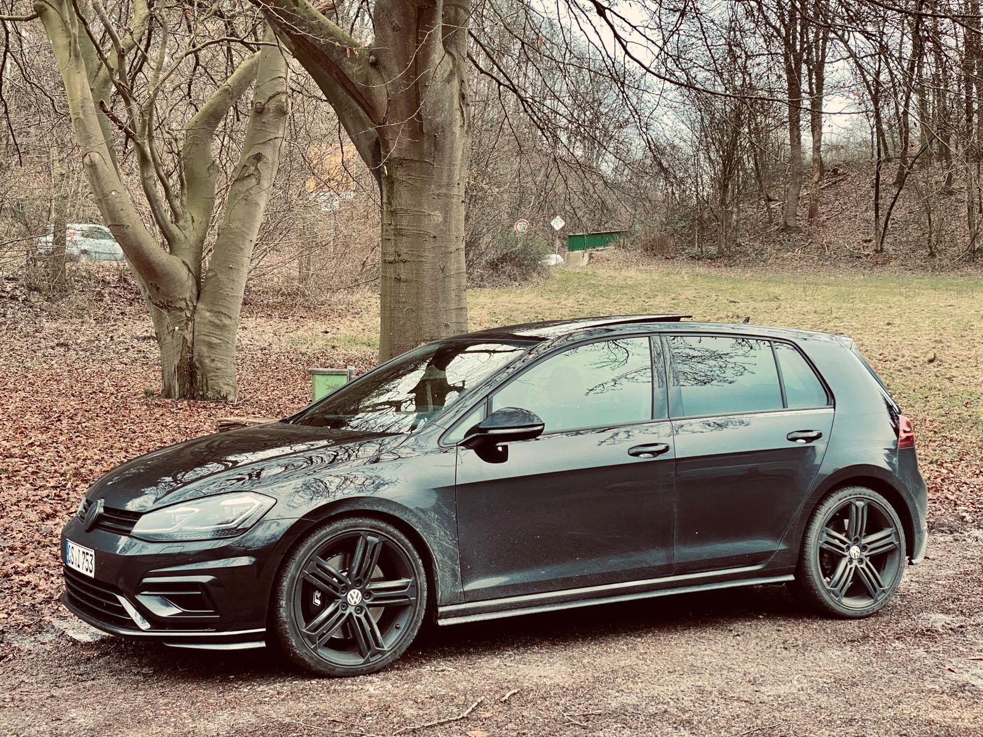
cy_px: 368
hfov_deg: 36.8
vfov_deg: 28.0
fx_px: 1477
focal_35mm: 52
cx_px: 492
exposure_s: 1/71
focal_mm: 6
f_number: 2
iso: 160
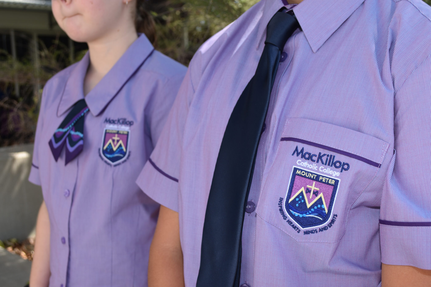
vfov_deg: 29.9
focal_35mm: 45
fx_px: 539
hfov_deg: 43.6
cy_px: 144
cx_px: 216
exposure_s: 1/160
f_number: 6.3
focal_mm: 30
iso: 100
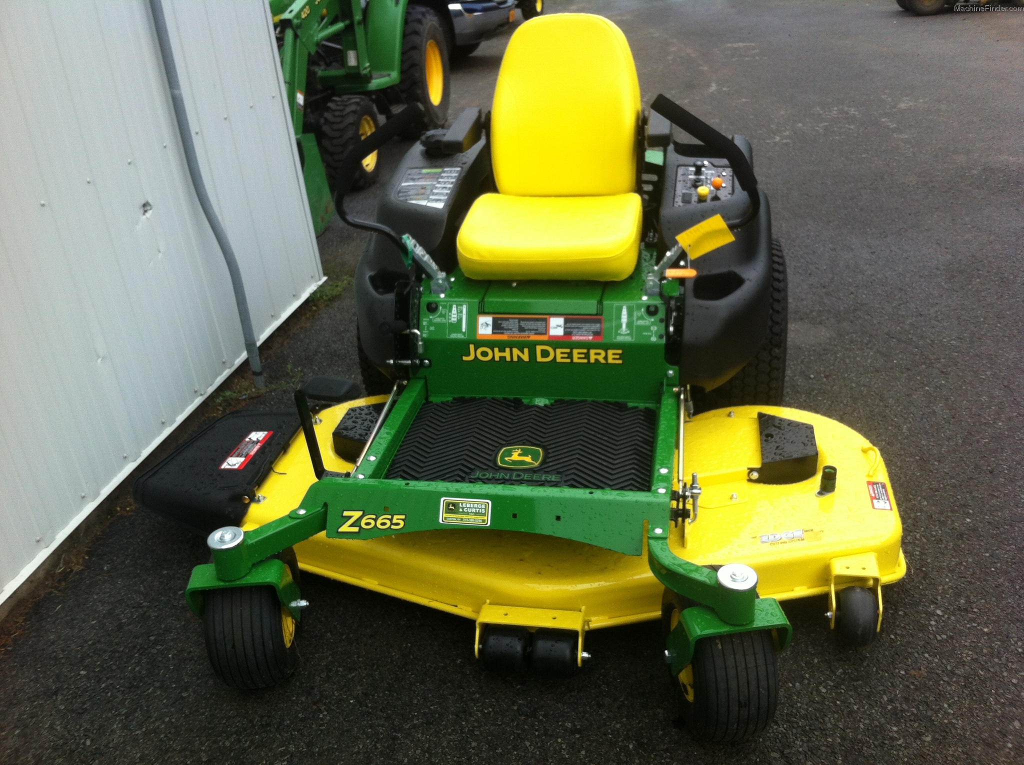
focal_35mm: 35
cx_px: 512
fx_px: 1034
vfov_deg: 40.6
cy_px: 382
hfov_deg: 52.7
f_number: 2.8
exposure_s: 1/314
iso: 80
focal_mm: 3.85
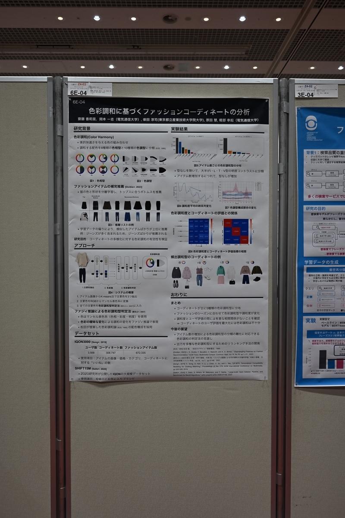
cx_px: 172
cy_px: 259
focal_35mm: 28
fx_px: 402
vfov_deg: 65.5
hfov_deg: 46.4
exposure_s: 1/30
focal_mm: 28
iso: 400
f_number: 6.3
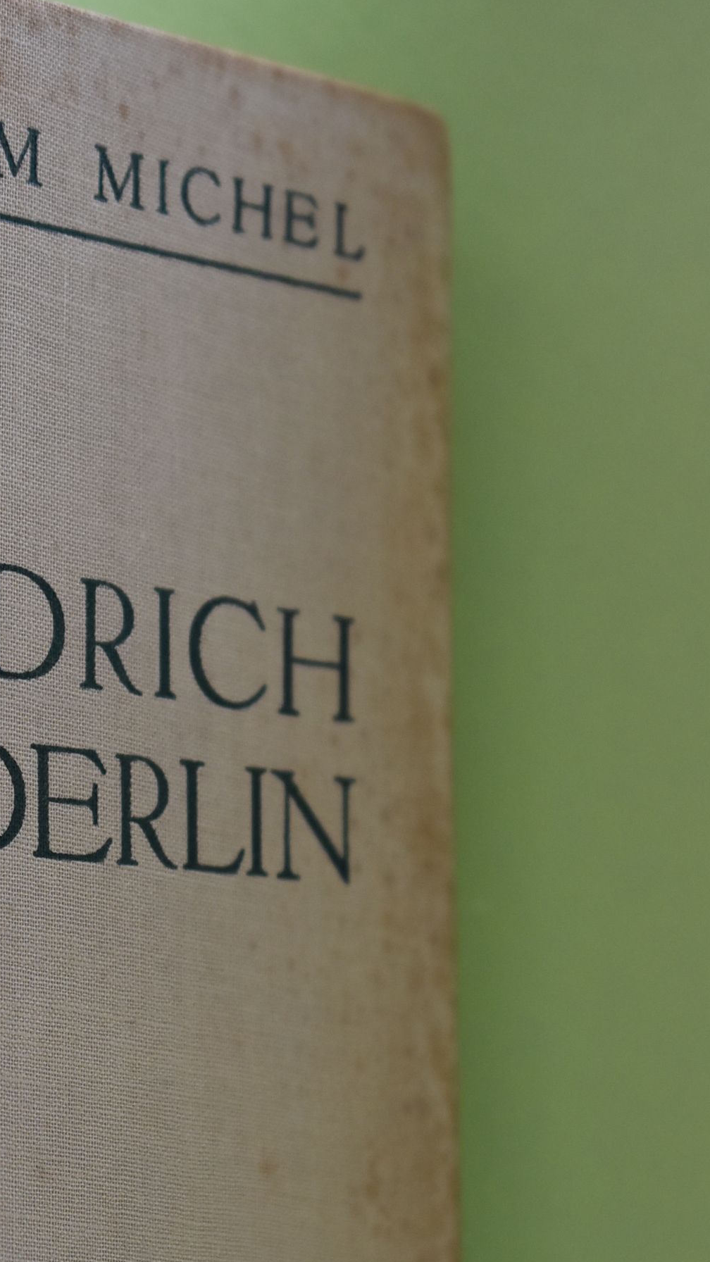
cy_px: 904
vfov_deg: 20.2
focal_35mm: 105
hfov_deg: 11.4
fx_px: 3514
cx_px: 12
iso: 800
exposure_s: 1/60
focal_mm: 40
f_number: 3
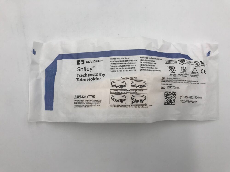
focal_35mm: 28
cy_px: 86
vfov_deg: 49.7
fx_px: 186
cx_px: 115
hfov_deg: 63.4
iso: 20
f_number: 1.8
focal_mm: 3.99
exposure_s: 1/200
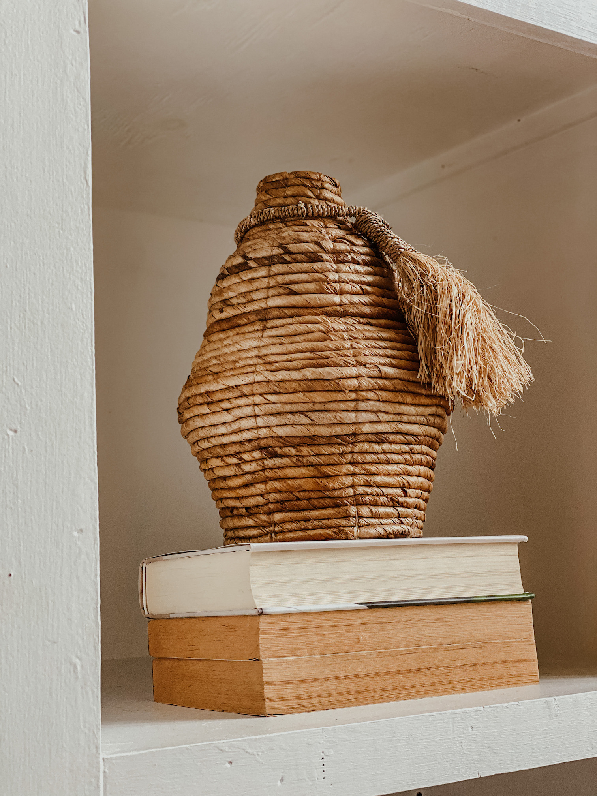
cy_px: 398
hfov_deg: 28.0
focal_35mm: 52
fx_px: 1196
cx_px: 298
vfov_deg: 36.8
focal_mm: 6
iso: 125
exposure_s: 1/120
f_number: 2
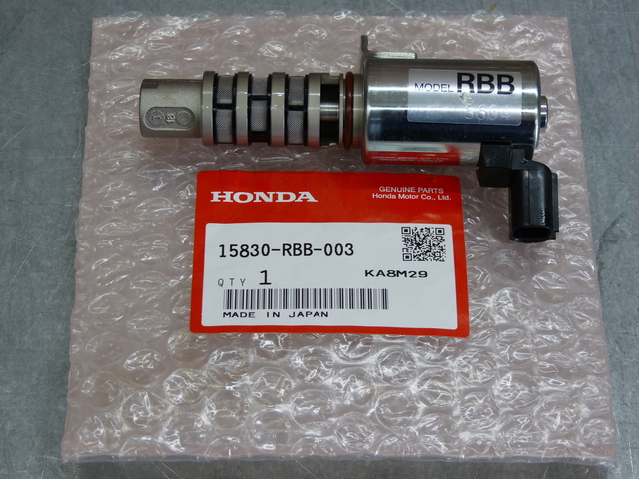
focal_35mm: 87
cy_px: 240
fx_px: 1606
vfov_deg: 17.0
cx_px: 320
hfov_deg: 22.5
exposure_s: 1/40
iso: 125
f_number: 3.4
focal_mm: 15.5
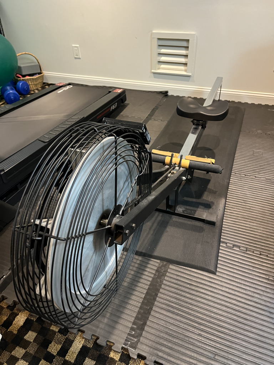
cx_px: 137
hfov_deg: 53.1
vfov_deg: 67.3
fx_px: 274
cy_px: 182
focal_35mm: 26
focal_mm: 5.1
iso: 500
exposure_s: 1/40
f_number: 1.6
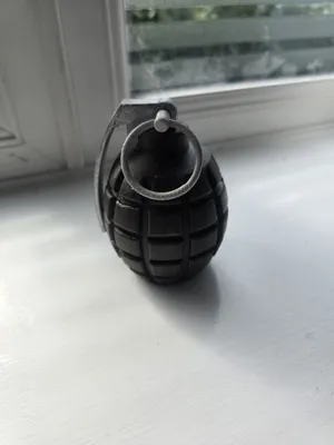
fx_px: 296
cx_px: 167
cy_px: 222
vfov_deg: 73.9
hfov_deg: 58.9
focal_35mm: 23
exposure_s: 1/223
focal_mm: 6.3
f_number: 1.7
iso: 12
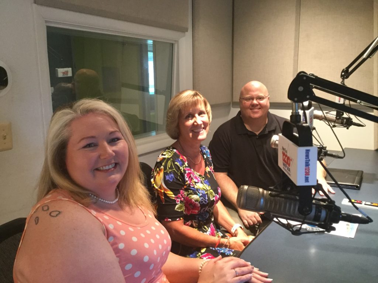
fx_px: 339
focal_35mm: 31
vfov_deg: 45.4
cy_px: 142
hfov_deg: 58.4
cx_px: 189
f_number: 2.4
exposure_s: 1/30
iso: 200
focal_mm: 3.3
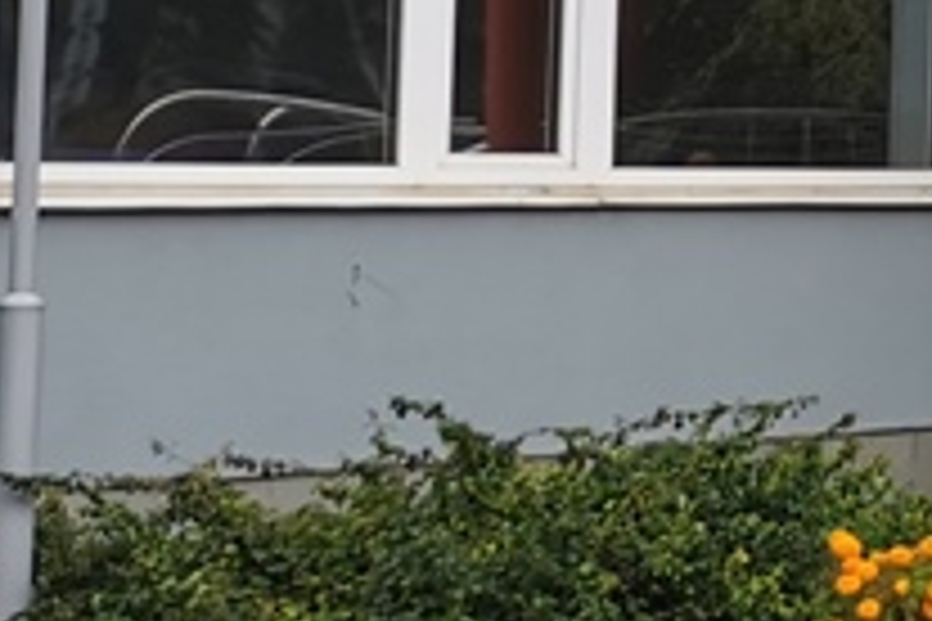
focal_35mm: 139
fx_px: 3598
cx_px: 2100
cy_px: -20
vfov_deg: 9.8
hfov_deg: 12.3
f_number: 1.8
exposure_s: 1/1499
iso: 50
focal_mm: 5.58
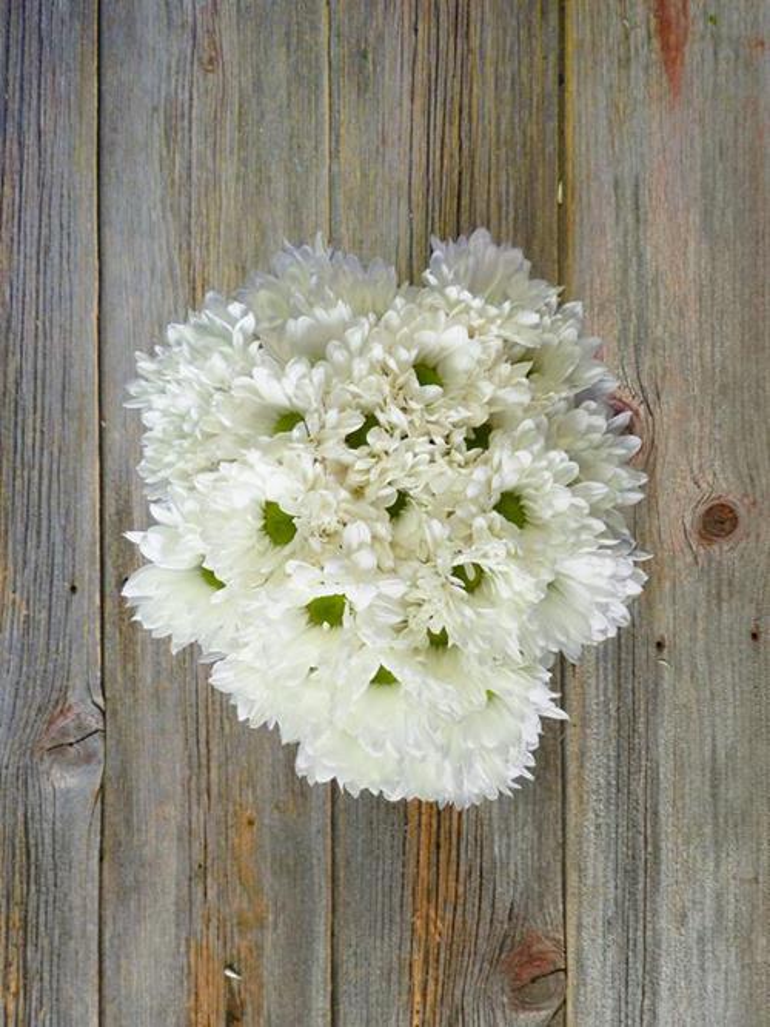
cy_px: 514
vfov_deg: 49.0
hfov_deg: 37.7
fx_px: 1127
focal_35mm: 38
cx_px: 385
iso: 160
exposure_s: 1/60
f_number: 4
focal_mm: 6.7
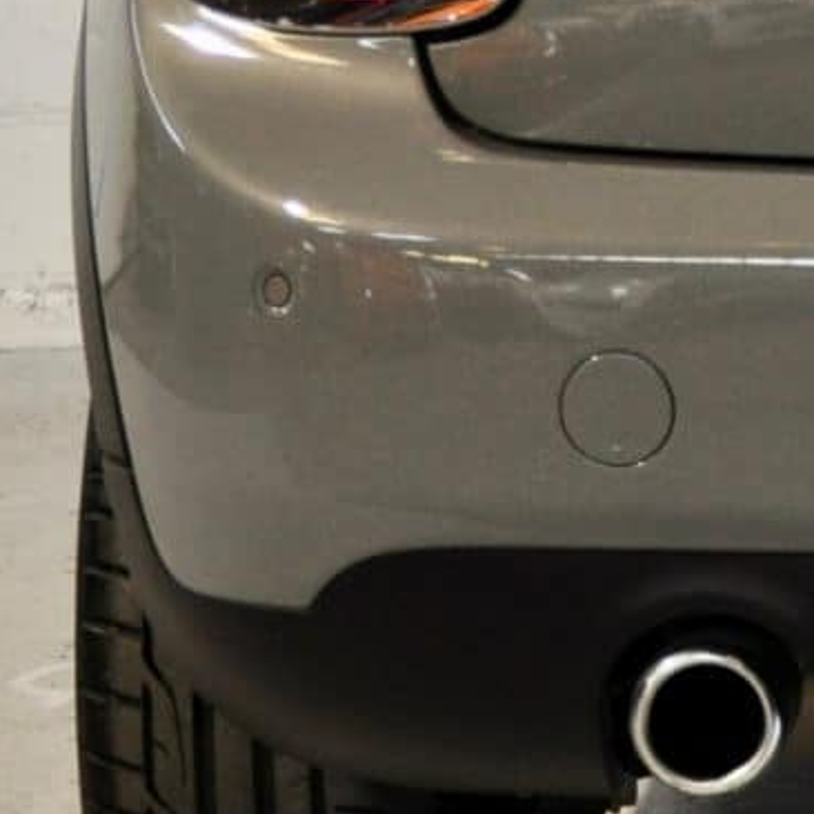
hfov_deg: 7.9
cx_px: 1475
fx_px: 5693
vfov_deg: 8.1
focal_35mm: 214
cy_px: -173
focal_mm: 30
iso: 800
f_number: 4.2
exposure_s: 1/30
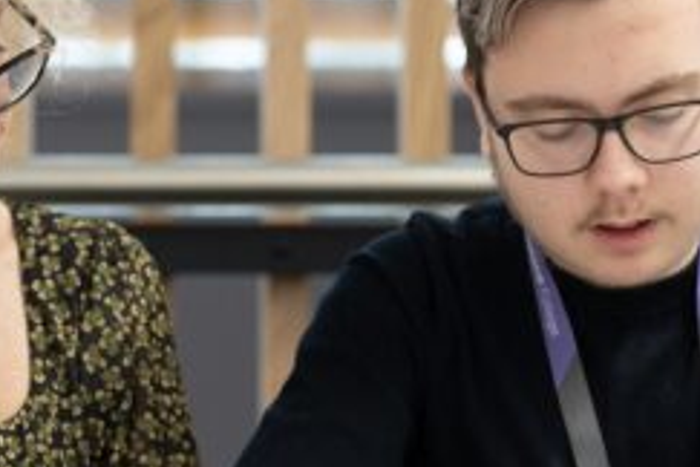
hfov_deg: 13.0
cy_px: 333
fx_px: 3072
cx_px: 242
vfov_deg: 8.7
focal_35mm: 158
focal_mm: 50
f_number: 2
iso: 500
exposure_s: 1/100
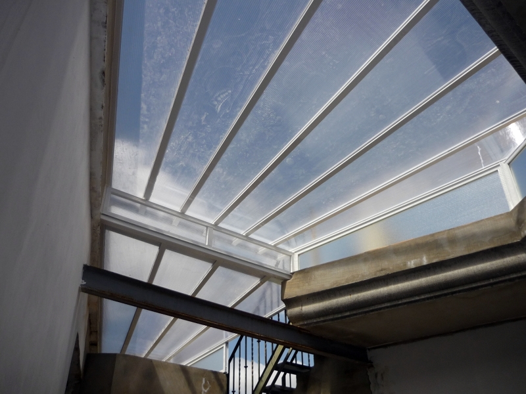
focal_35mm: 33
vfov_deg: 42.9
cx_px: 263
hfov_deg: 55.4
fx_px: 501
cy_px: 197
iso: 100
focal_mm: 5.5
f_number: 8
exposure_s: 1/250
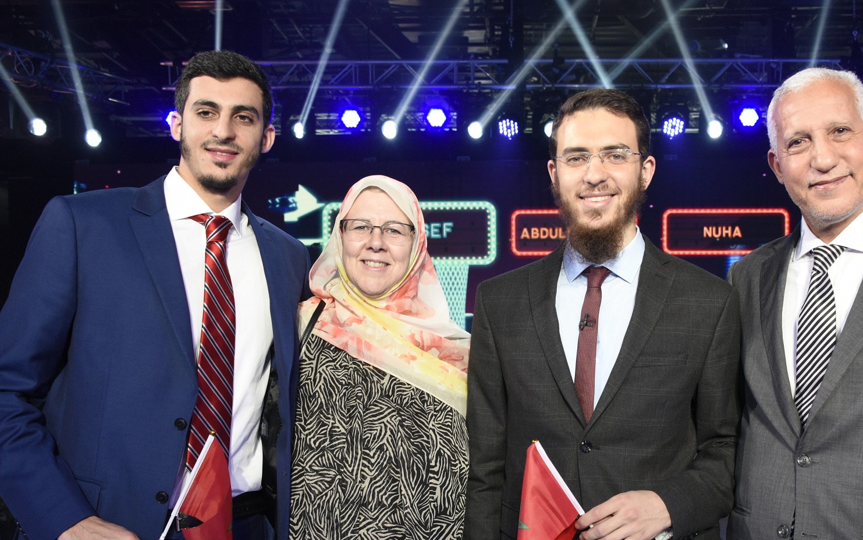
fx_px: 1035
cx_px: 502
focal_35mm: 44
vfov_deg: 29.0
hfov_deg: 45.1
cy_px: 372
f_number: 7.1
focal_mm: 32
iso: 2500
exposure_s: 1/125
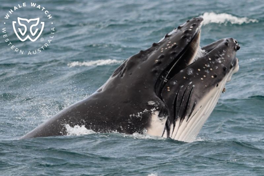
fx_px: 6598
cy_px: 88
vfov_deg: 1.5
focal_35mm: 900
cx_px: 132
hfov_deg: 2.3
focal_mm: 600
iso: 400
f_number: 6.3
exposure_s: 1/1600
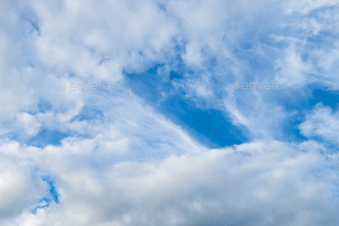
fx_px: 377
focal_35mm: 40
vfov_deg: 33.4
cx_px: 170
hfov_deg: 48.5
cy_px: 113
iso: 200
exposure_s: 1/1500
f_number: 3.2
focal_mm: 26.5
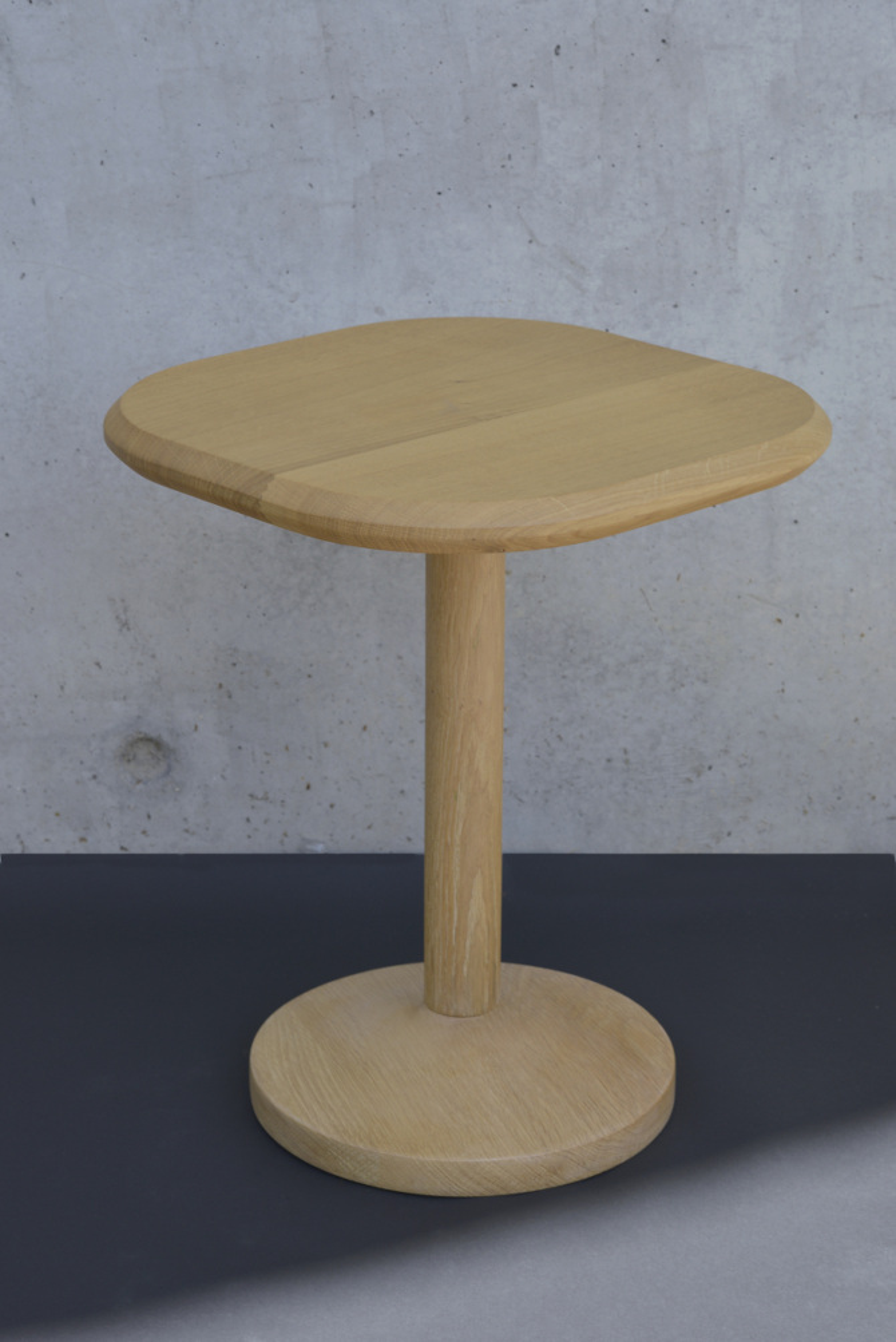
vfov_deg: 23.9
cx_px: 448
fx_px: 3169
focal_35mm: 85
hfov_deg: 16.1
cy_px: 671
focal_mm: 85
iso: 320
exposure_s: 1/125
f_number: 10
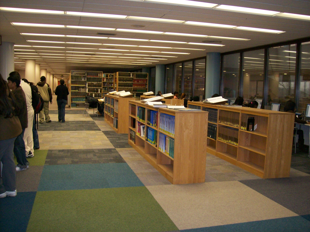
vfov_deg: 39.6
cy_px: 116
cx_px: 155
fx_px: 322
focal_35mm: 36
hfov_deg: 51.4
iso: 200
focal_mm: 6
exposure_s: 1/64
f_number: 2.7
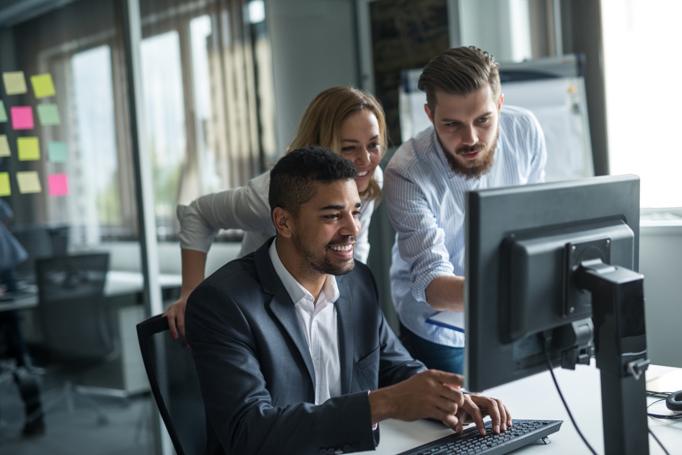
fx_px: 947
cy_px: 228
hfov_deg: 39.6
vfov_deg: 27.0
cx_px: 341
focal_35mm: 50
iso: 100
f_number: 2
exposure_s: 1/160
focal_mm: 50
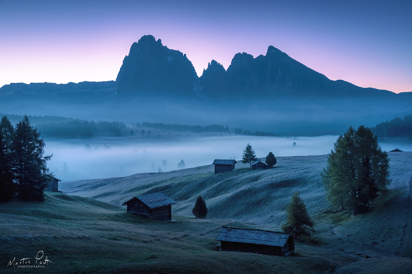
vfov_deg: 35.1
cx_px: 206
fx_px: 435
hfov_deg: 50.7
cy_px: 137
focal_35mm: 38
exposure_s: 1/1.25
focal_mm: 38
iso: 800
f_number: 16
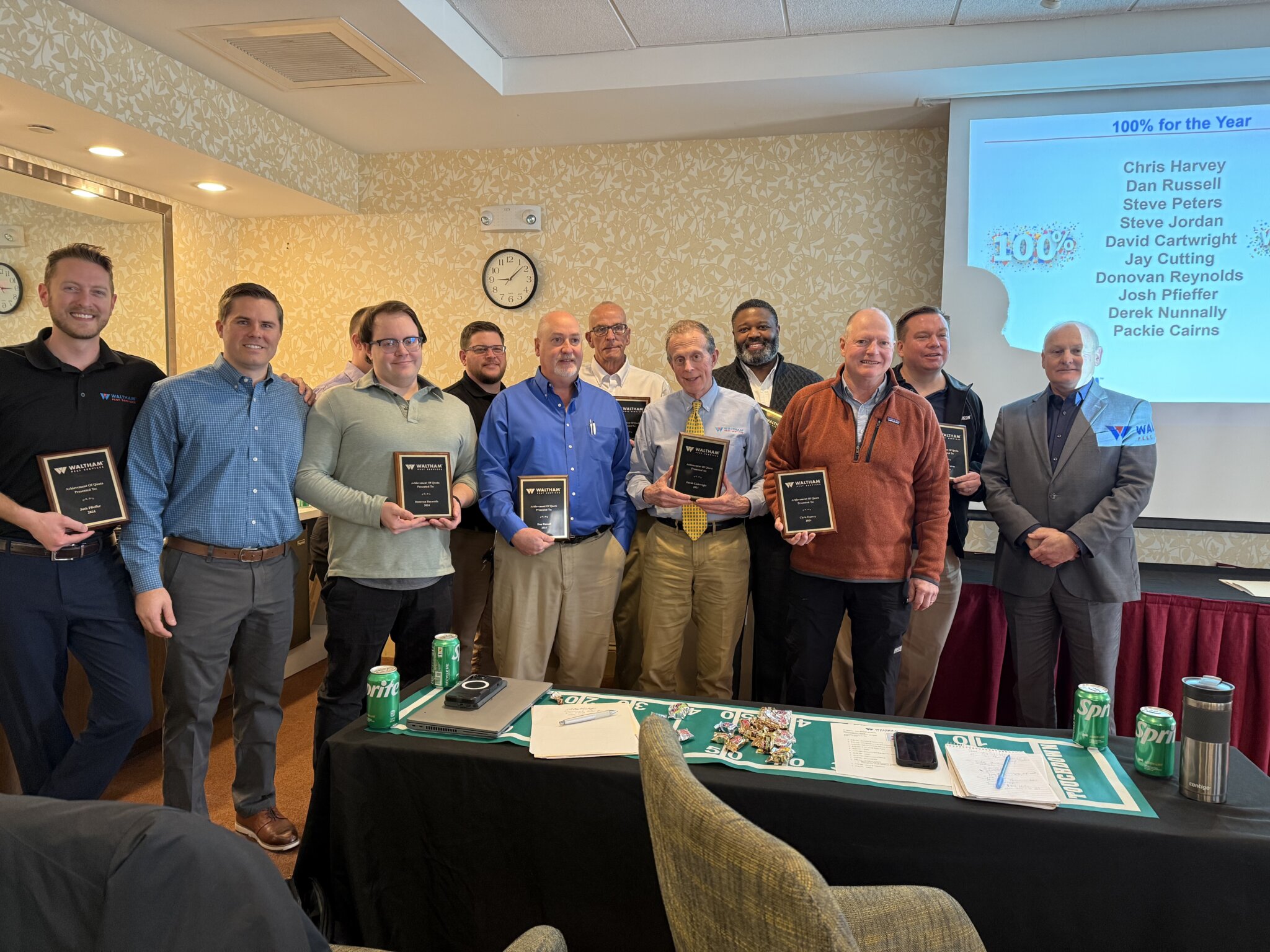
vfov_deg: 56.8
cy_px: 476
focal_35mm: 24
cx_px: 635
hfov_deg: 71.6
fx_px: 881
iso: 250
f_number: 1.78
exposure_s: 1/60
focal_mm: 6.76
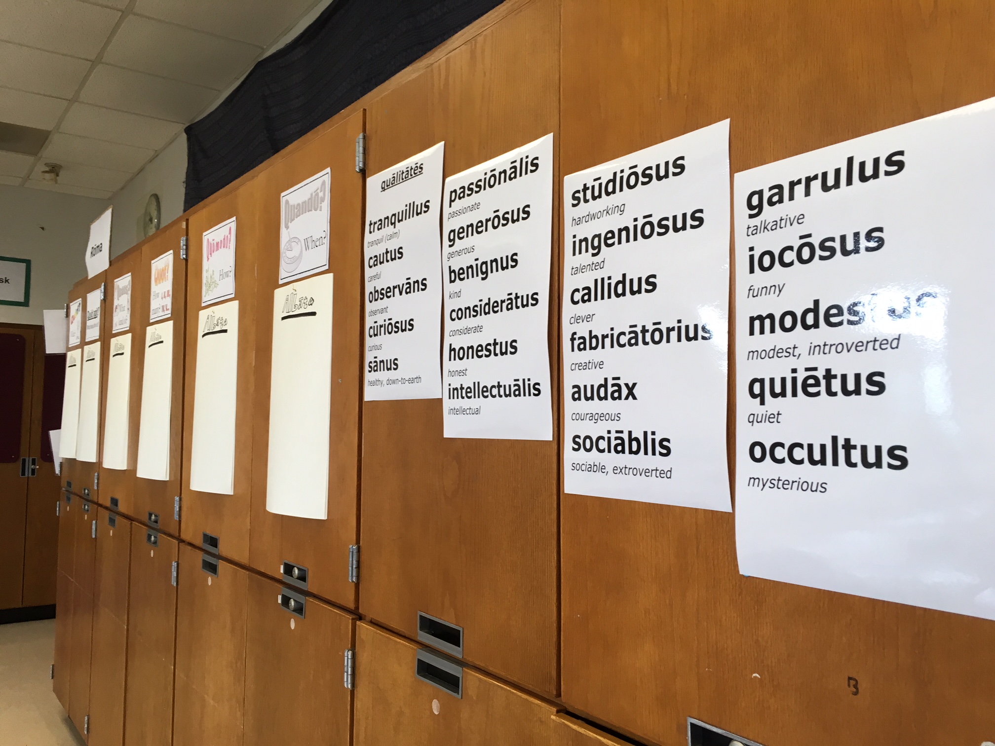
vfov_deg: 48.2
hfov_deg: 61.7
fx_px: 834
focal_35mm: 29
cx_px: 498
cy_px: 373
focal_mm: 4.15
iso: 25
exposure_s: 1/40
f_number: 2.2
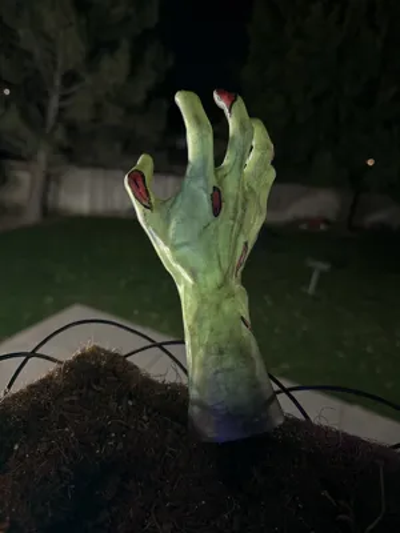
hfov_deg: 56.8
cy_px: 266
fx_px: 370
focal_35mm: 24
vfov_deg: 71.6
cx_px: 200
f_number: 1.78
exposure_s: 1/30
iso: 1600
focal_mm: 6.76
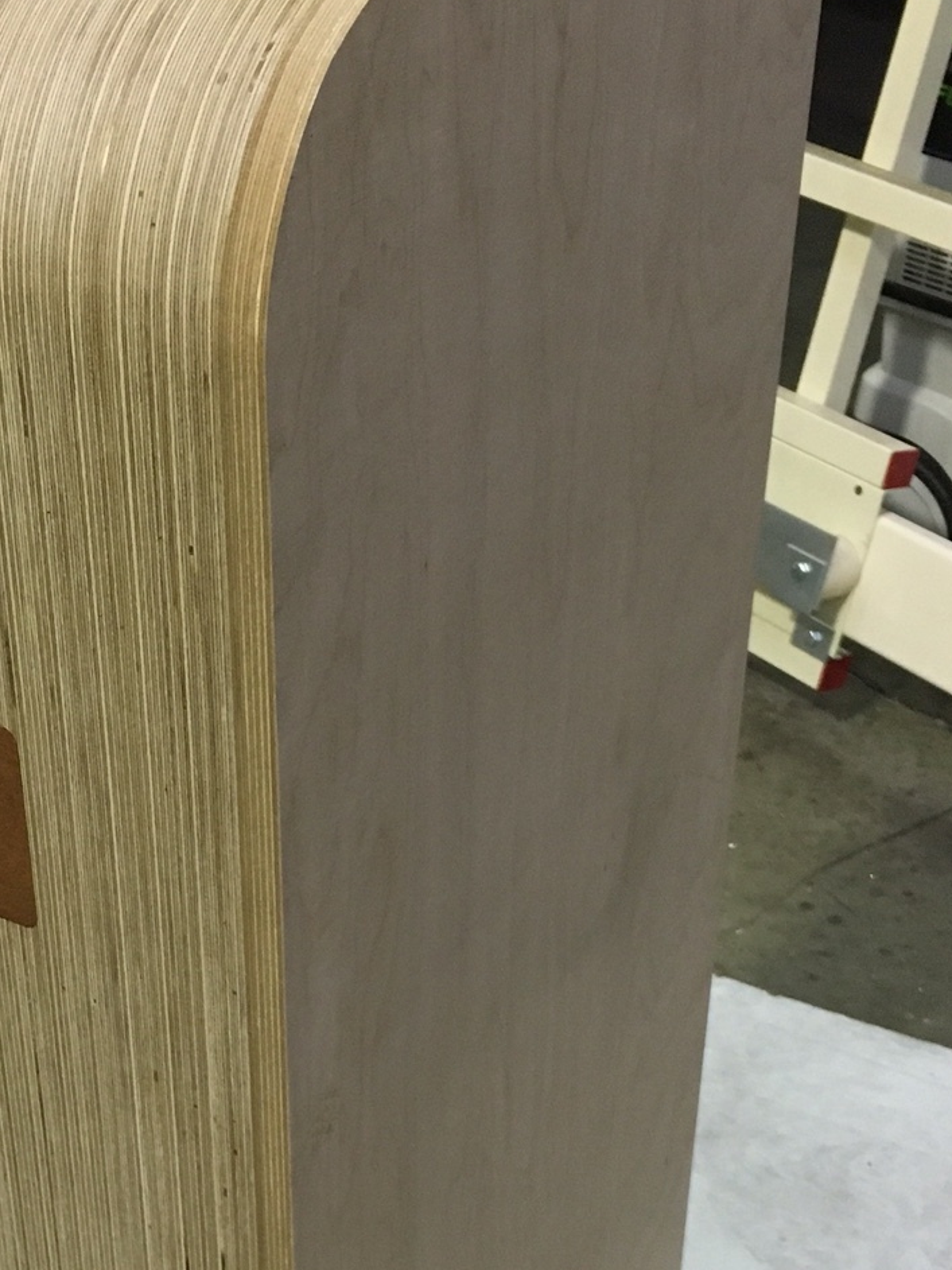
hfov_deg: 23.4
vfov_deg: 30.8
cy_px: 893
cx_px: 242
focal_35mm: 62
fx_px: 2274
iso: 200
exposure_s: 1/33
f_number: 2.2
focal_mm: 4.15
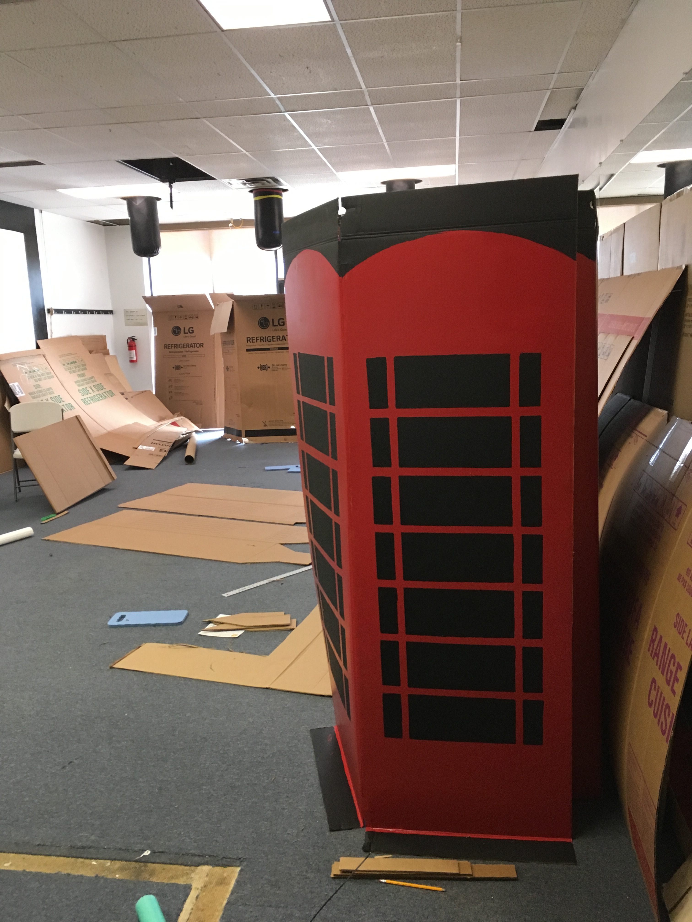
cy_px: 461
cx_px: 346
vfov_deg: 61.7
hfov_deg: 48.2
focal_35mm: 29
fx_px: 773
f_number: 2.2
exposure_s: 1/30
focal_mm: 4.15
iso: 160
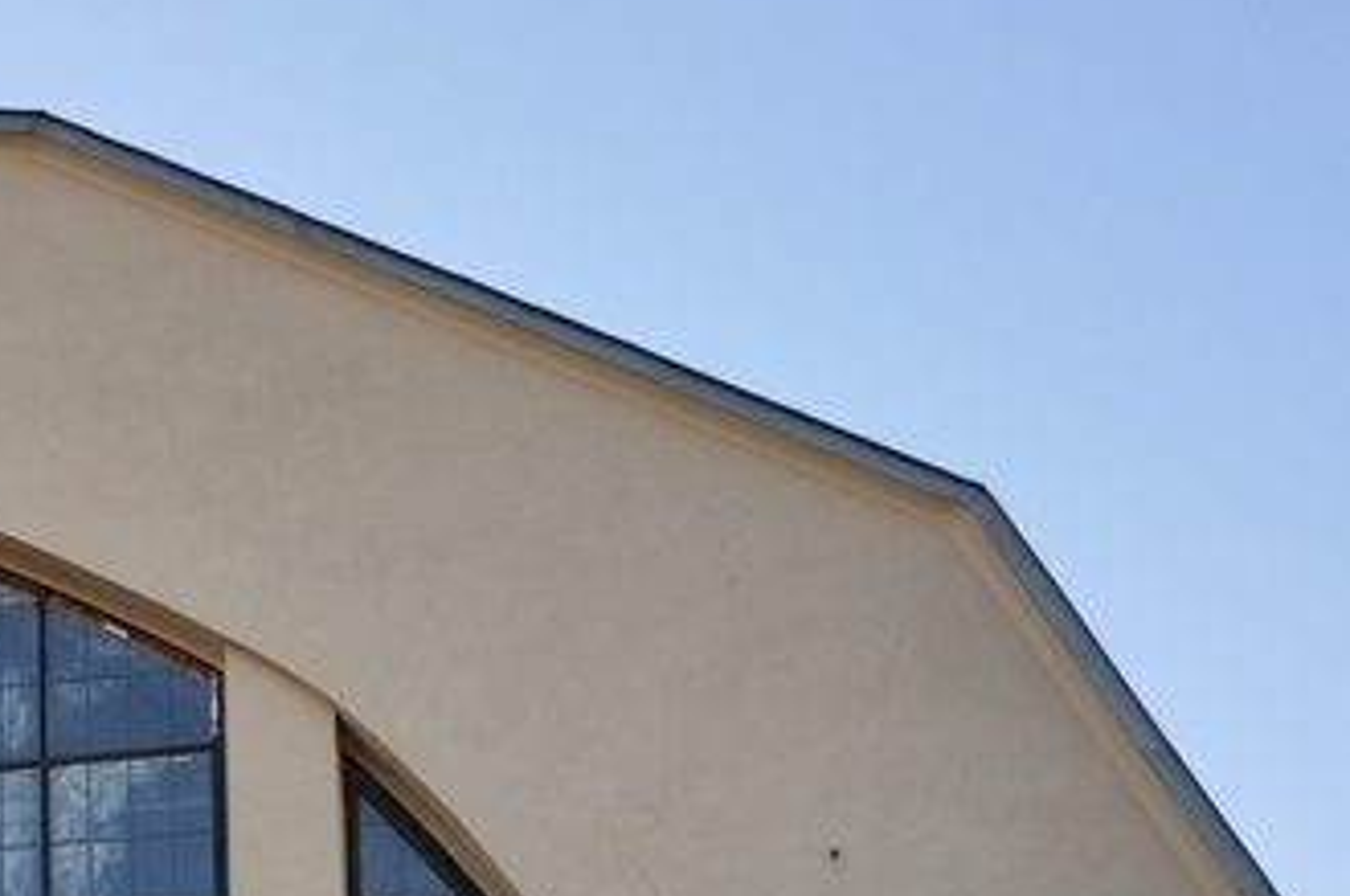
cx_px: -491
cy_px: 1565
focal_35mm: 93
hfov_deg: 19.9
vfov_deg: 13.3
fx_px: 3476
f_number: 6.3
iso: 200
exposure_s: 1/160
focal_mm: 17
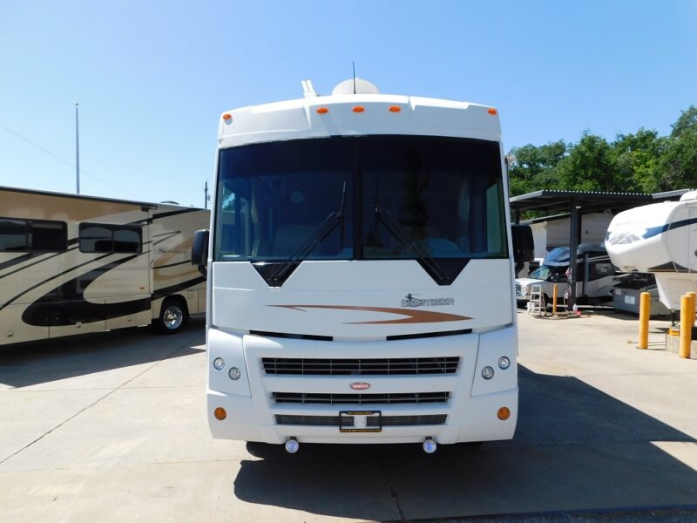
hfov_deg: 73.9
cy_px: 262
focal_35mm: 23
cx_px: 348
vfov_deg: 58.9
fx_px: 463
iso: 125
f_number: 3
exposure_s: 1/1250
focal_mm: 4
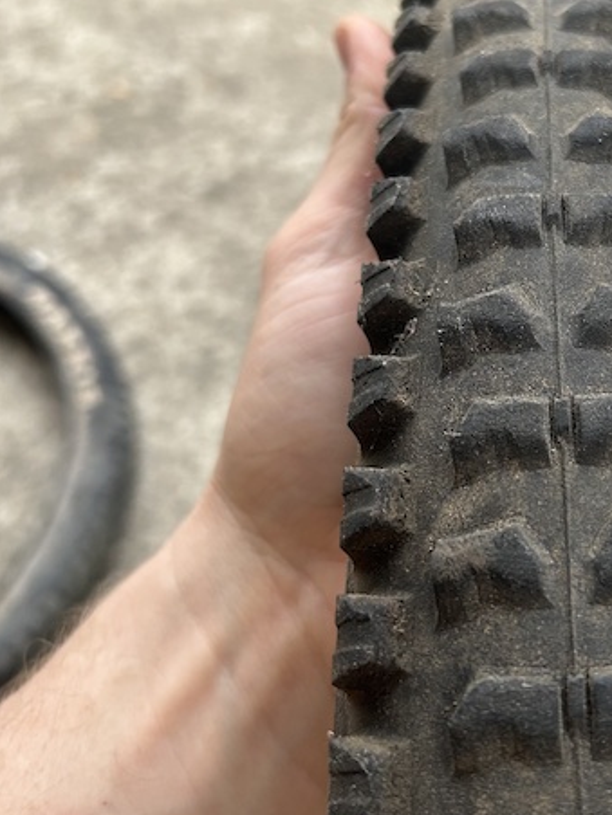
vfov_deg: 41.1
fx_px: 1084
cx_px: 534
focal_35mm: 46
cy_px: 344
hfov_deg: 30.3
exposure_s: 1/60
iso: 100
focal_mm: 5.7
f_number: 1.5
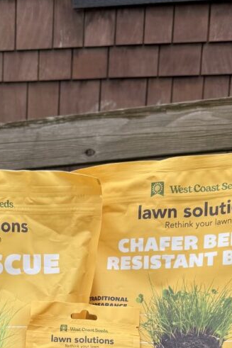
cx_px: 27
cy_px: 404
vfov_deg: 29.0
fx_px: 590
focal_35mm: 61
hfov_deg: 21.8
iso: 80
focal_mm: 6.76
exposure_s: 1/1005
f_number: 1.78
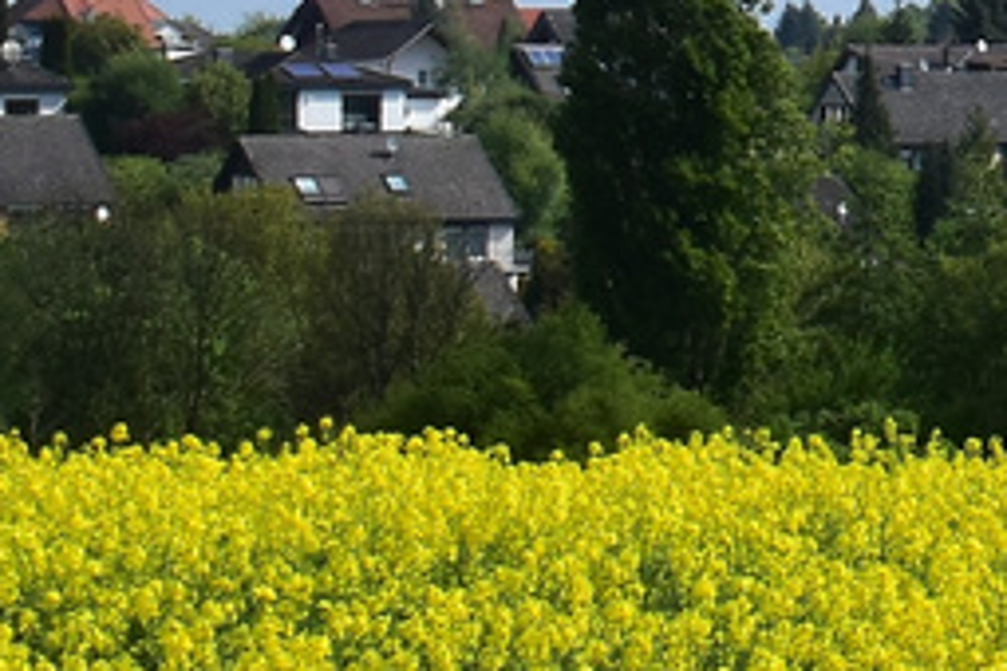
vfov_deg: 6.0
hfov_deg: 8.5
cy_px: 59
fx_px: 6405
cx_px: 2014
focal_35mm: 229
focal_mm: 24
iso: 400
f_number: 11
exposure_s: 1/500
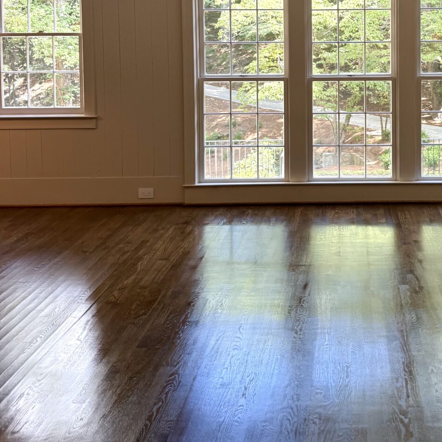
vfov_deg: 35.2
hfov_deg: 35.6
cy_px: 67
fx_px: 665
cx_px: 355
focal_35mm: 46
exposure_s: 1/121
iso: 100
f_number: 1.78
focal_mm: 6.76
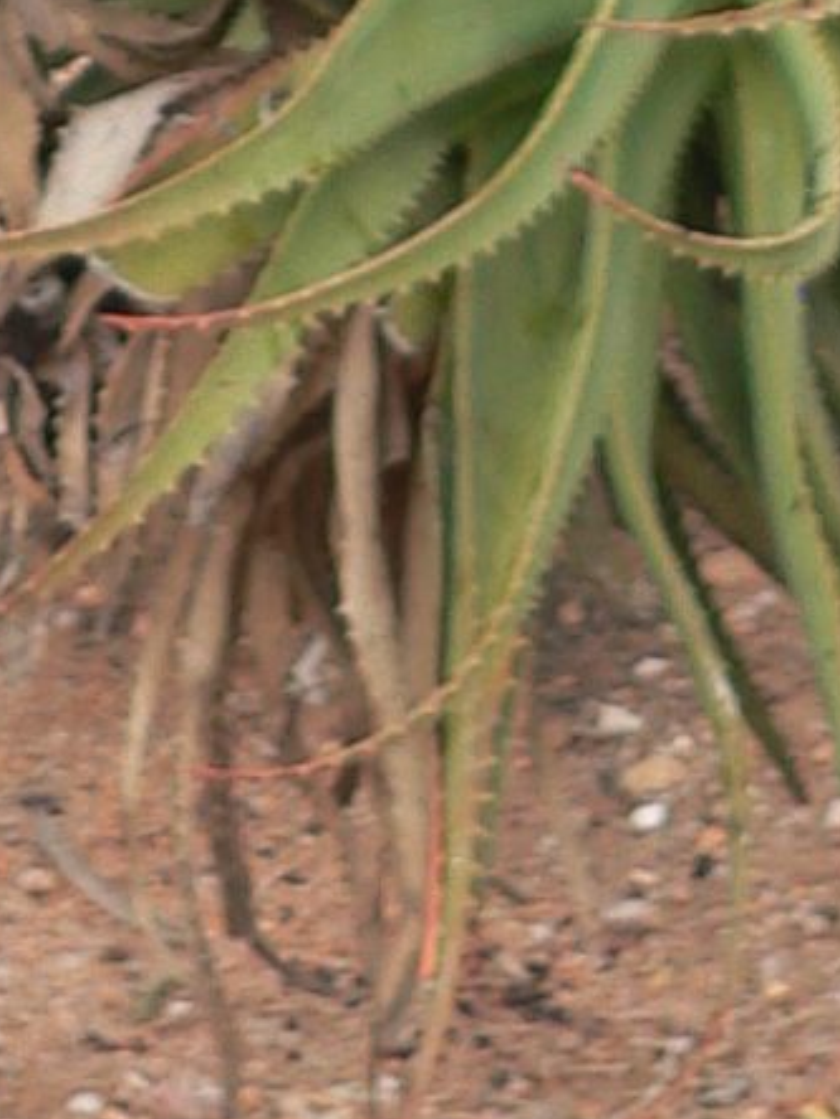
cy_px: -1341
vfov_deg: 8.5
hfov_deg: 6.8
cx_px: 653
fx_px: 7021
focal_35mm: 217
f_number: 2.8
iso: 80
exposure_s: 1/100
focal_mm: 7.8
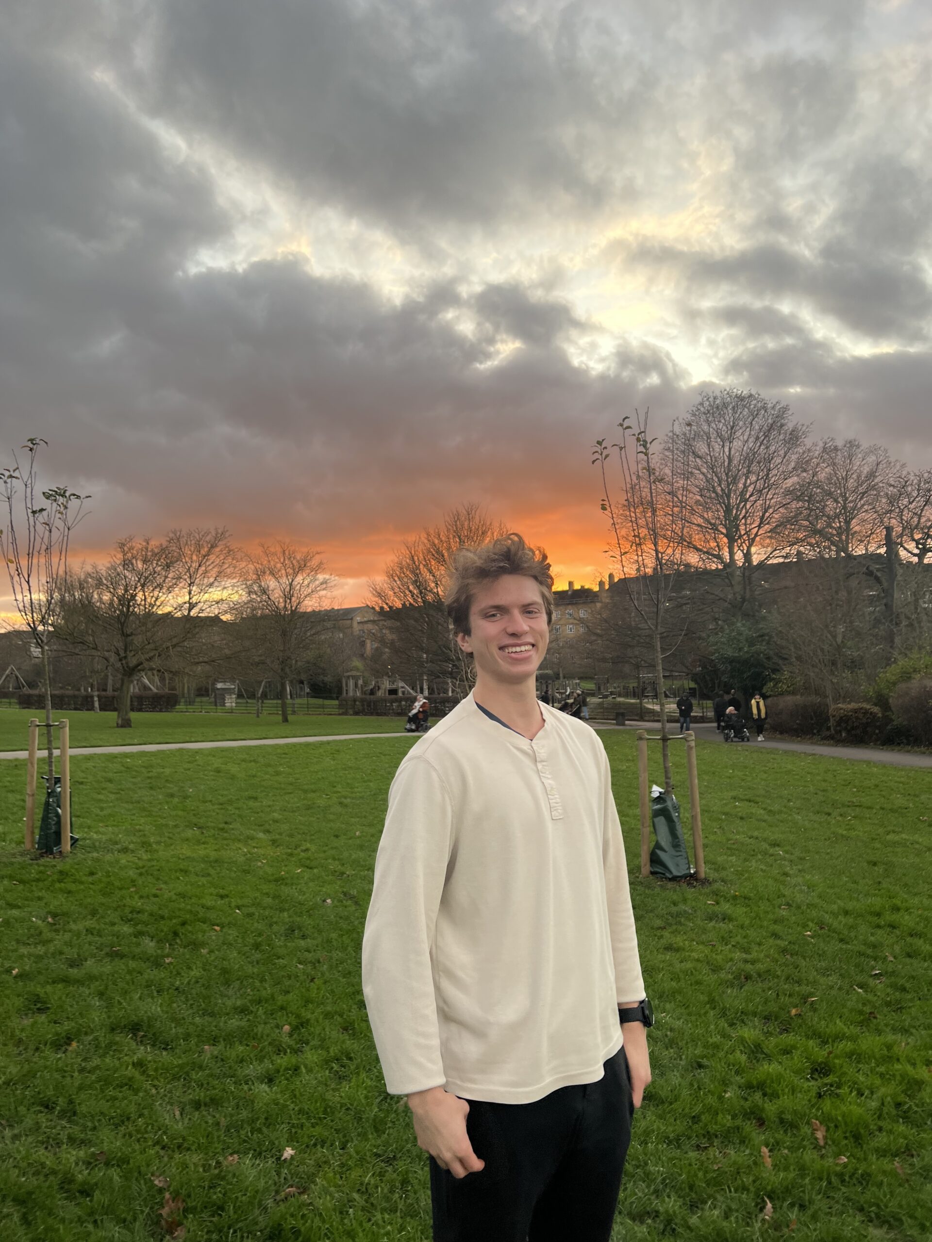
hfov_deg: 53.1
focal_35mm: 26
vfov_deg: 67.3
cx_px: 466
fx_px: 933
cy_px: 621
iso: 32
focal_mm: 5.7
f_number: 1.5
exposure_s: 1/130
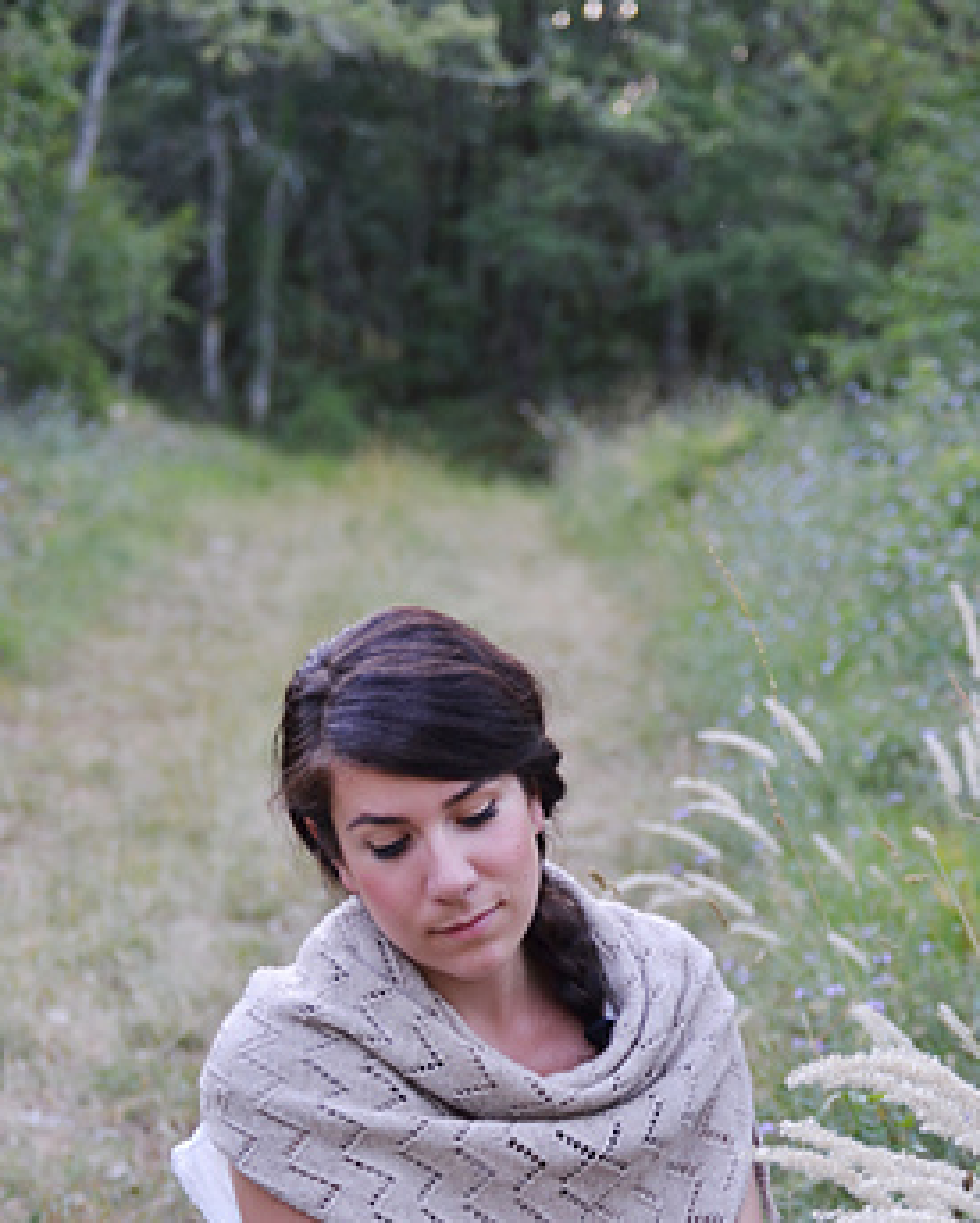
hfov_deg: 13.7
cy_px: 763
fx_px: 4080
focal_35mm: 113
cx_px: 483
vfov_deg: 17.0
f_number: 4
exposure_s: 1/60
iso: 200
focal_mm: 55
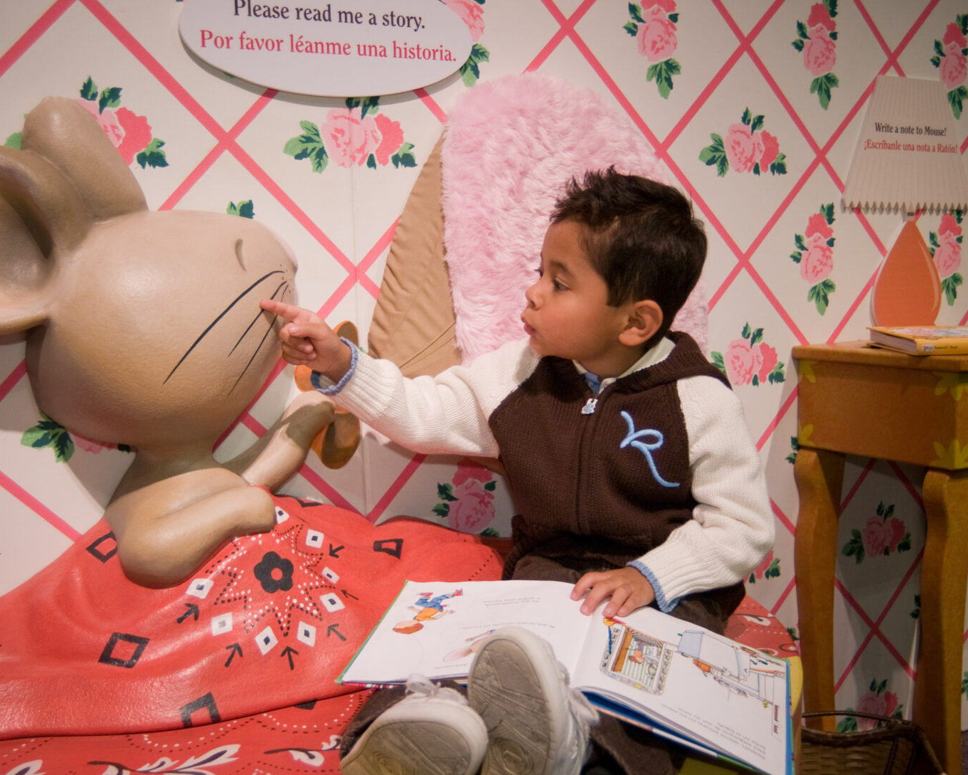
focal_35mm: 42
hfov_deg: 44.1
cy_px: 420
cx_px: 474
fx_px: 1194
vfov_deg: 35.9
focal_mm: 21
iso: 800
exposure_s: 1/50
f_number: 3.8
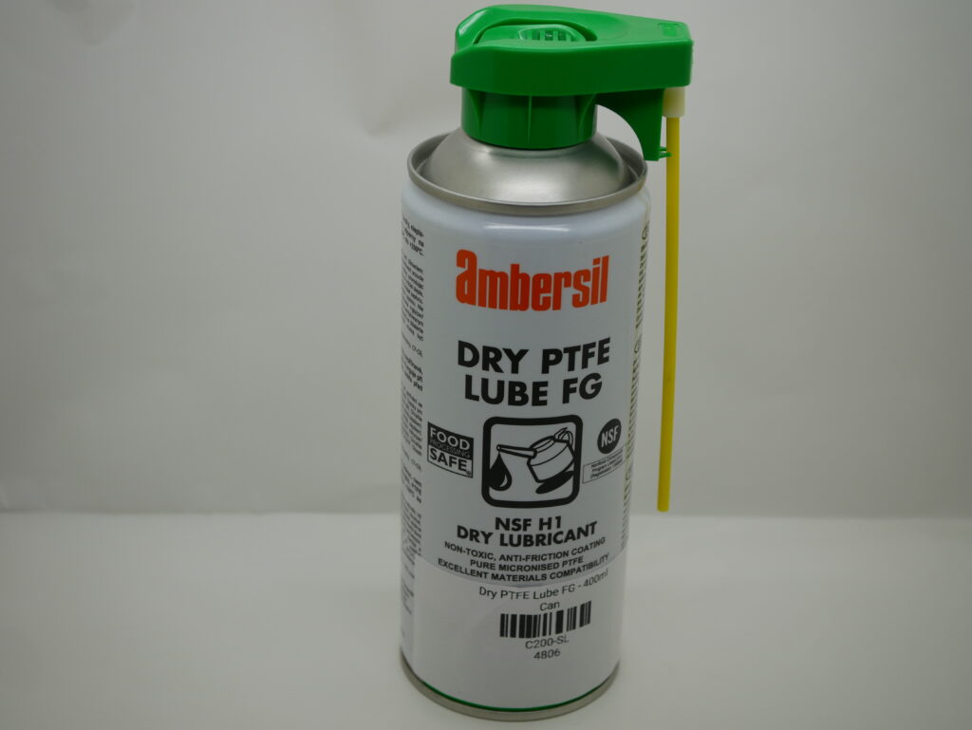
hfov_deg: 32.2
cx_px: 486
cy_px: 365
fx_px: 1686
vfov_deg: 24.4
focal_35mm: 60
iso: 200
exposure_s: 1/250
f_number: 4
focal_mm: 30
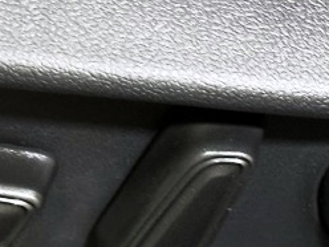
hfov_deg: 10.0
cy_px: 178
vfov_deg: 7.5
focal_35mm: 198
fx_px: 1882
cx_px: 195
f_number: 1.78
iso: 640
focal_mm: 6.86
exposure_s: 1/30
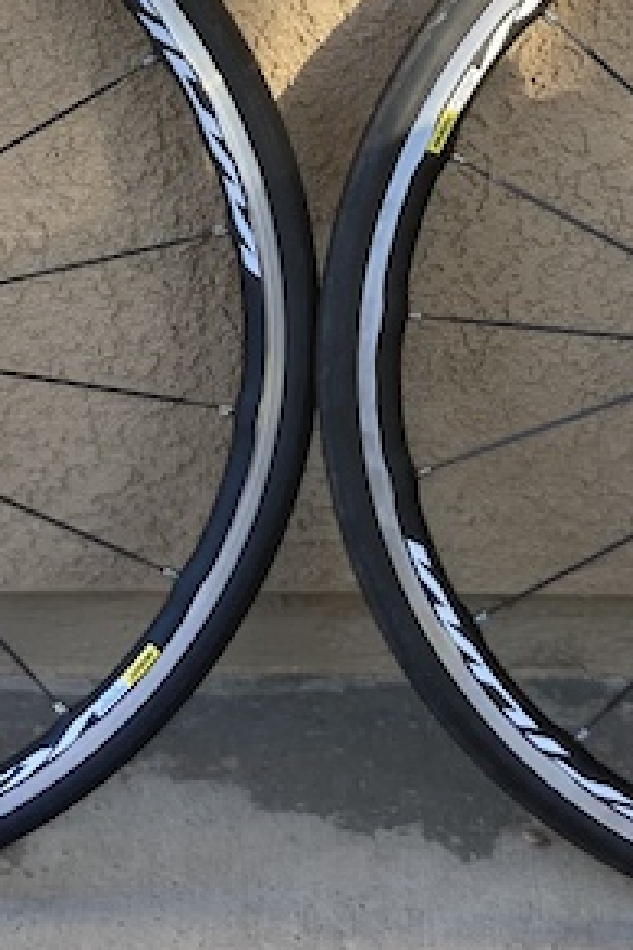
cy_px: 287
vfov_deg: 25.2
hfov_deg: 17.1
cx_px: 316
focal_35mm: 80
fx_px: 2110
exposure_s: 1/152
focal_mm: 3.99
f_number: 1.8
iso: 20
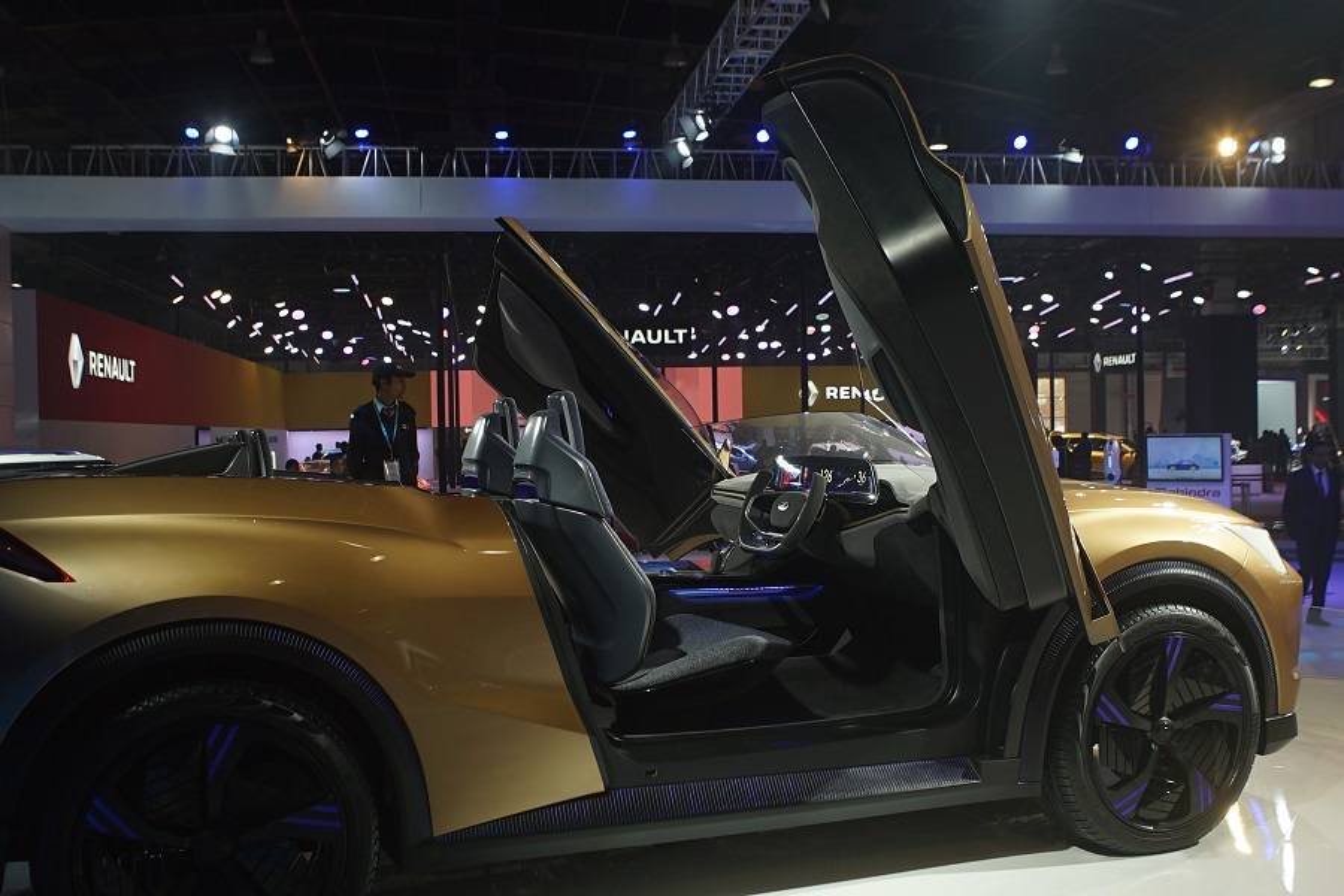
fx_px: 1344
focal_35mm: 36
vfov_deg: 36.9
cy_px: 448
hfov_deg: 53.1
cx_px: 672
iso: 125
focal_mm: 24
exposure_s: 1/50
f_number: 5.6
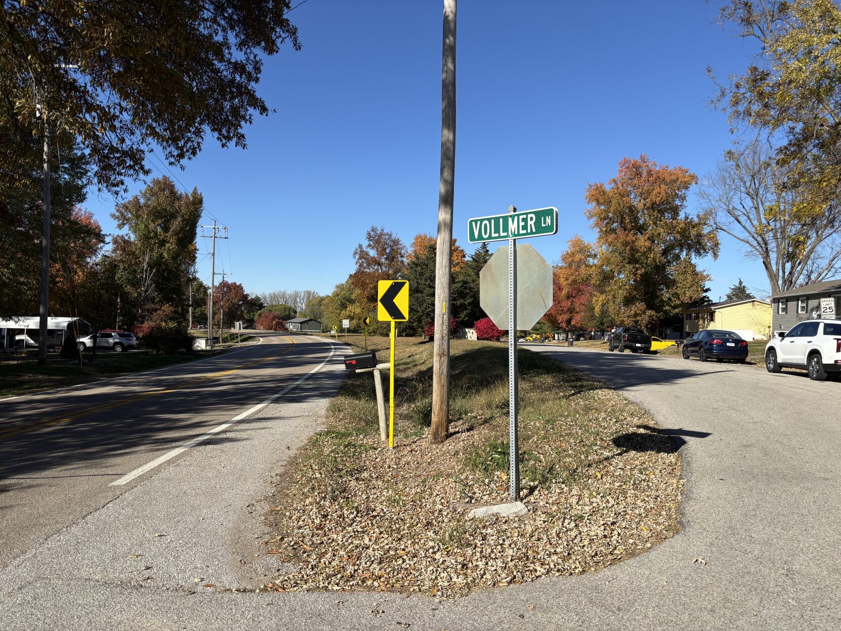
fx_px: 632
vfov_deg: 53.1
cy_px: 316
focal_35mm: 26
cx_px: 420
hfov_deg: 67.3
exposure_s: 1/3650
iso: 50
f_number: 1.6
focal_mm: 5.96
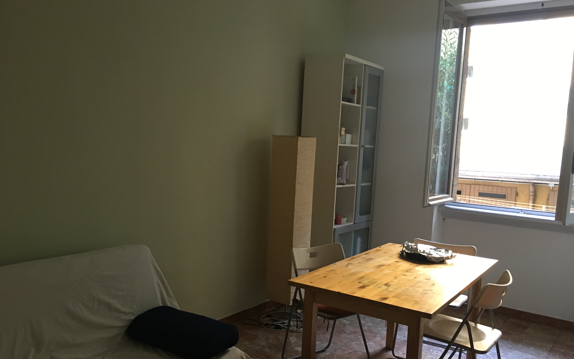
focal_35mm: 31
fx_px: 485
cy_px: 201
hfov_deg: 61.2
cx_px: 286
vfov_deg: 40.5
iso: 100
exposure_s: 1/10
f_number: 2.2
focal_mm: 4.15
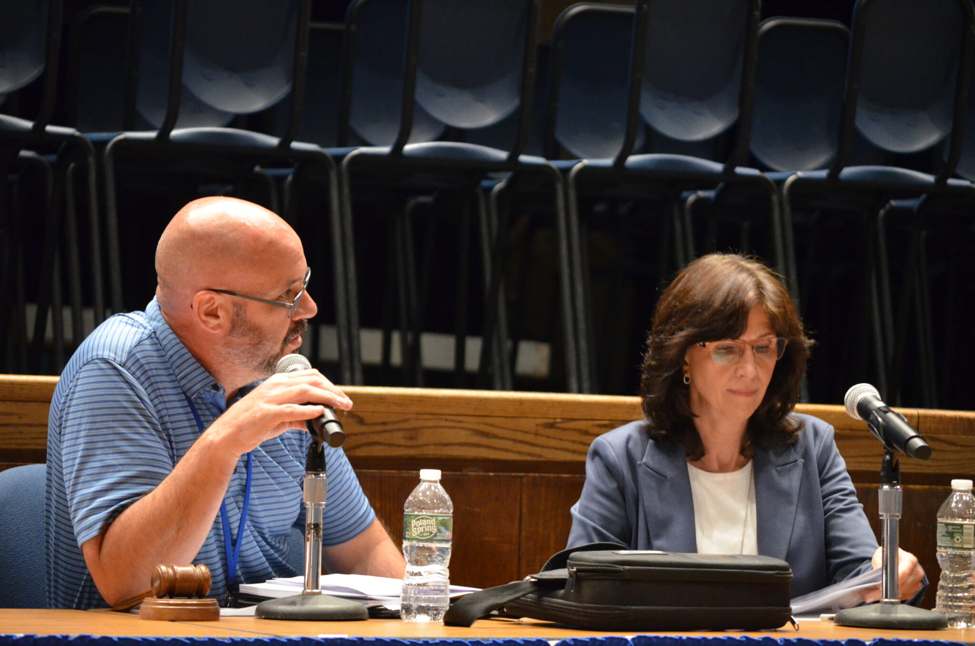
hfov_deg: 13.7
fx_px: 4054
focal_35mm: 150
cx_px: 488
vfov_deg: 9.1
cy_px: 323
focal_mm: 100
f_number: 4.5
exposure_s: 1/25
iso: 3200
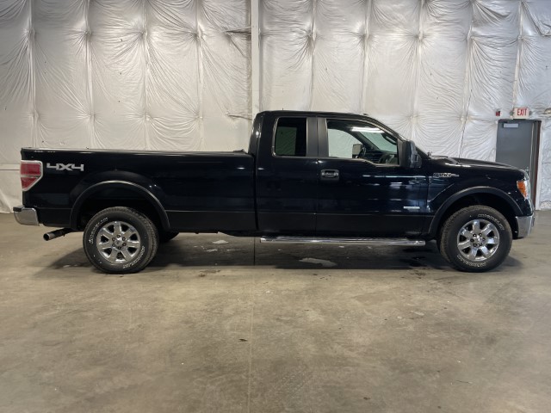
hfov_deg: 67.3
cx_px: 276
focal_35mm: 26
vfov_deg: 53.1
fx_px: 414
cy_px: 206
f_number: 1.6
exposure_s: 1/60
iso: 64
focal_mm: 4.2
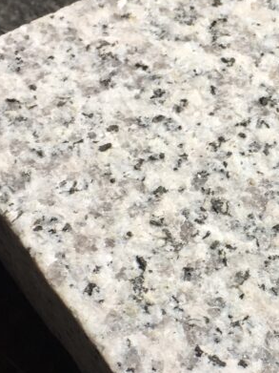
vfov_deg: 25.7
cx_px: 281
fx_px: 817
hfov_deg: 18.8
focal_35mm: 76
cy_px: 201
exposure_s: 1/100
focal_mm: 4.15
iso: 40
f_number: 2.2
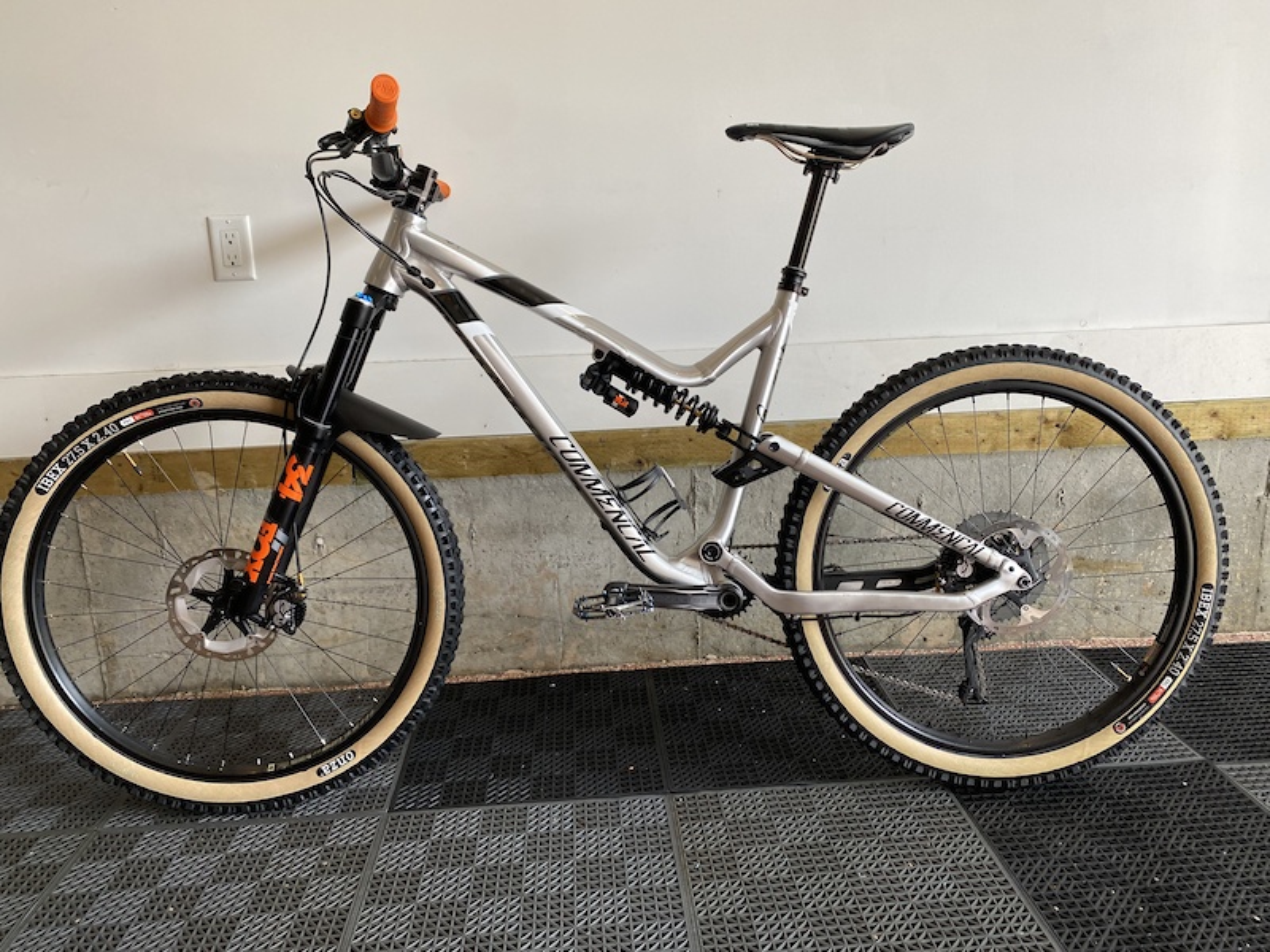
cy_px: 476
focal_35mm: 26
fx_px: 954
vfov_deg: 53.1
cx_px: 635
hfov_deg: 67.3
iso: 64
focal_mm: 4.25
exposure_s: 1/120
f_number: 1.8
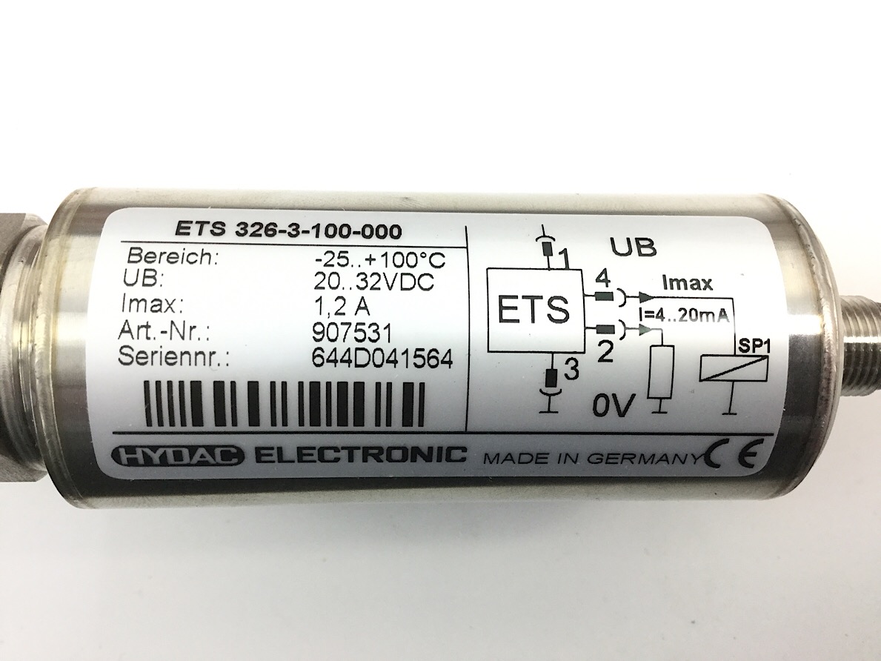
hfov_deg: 58.3
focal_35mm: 31
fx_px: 789
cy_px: 330
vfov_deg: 45.4
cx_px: 440
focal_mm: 3.3
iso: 100
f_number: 2.4
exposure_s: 1/33
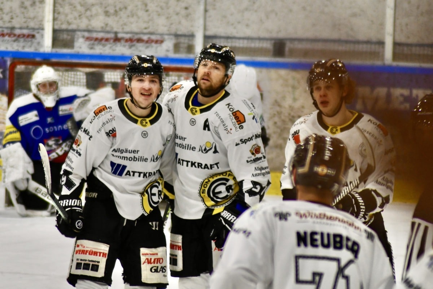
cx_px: 216
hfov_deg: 6.0
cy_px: 144
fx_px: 4149
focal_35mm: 345
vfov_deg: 4.0
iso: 1600
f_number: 5
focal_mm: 230
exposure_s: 1/500
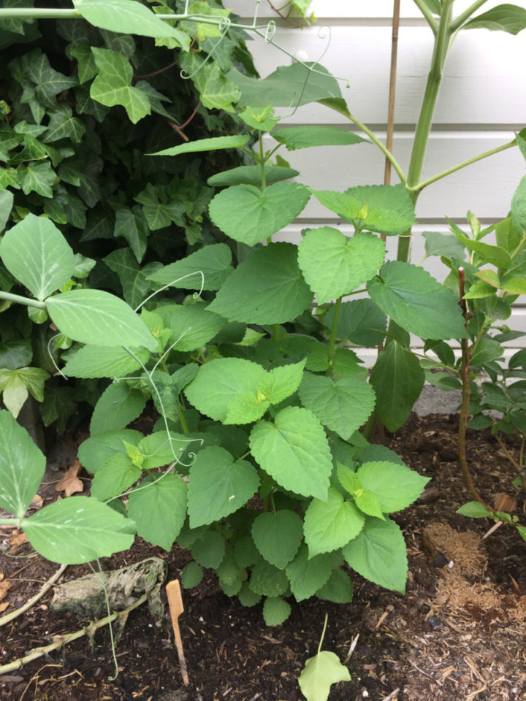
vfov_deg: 61.7
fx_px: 588
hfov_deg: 48.2
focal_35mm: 29
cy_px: 350
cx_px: 263
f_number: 2.2
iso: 32
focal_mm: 4.15
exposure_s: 1/100
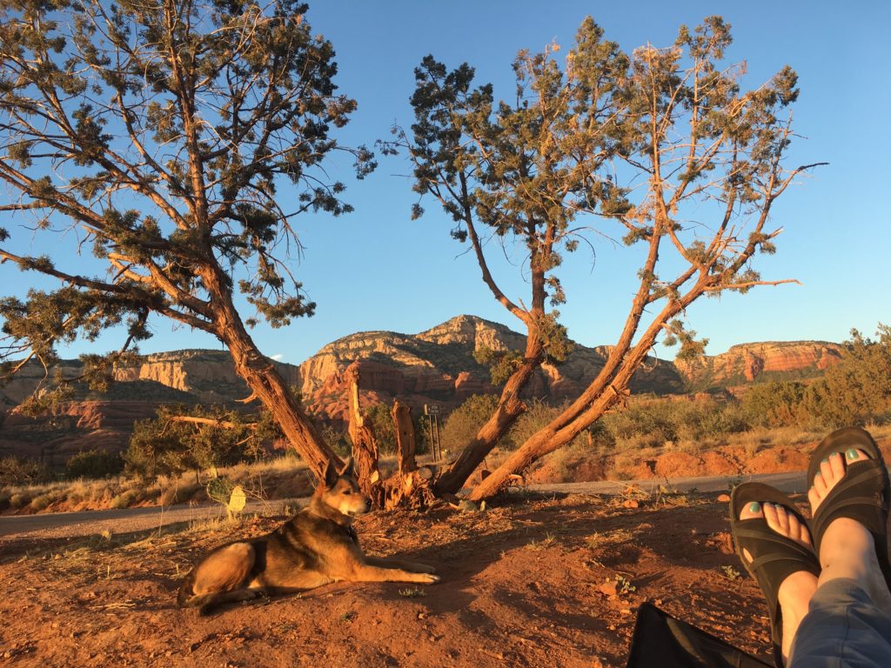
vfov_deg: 48.2
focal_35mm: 29
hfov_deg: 61.7
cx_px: 446
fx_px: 746
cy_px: 334
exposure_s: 1/247
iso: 25
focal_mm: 4.15
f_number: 2.2
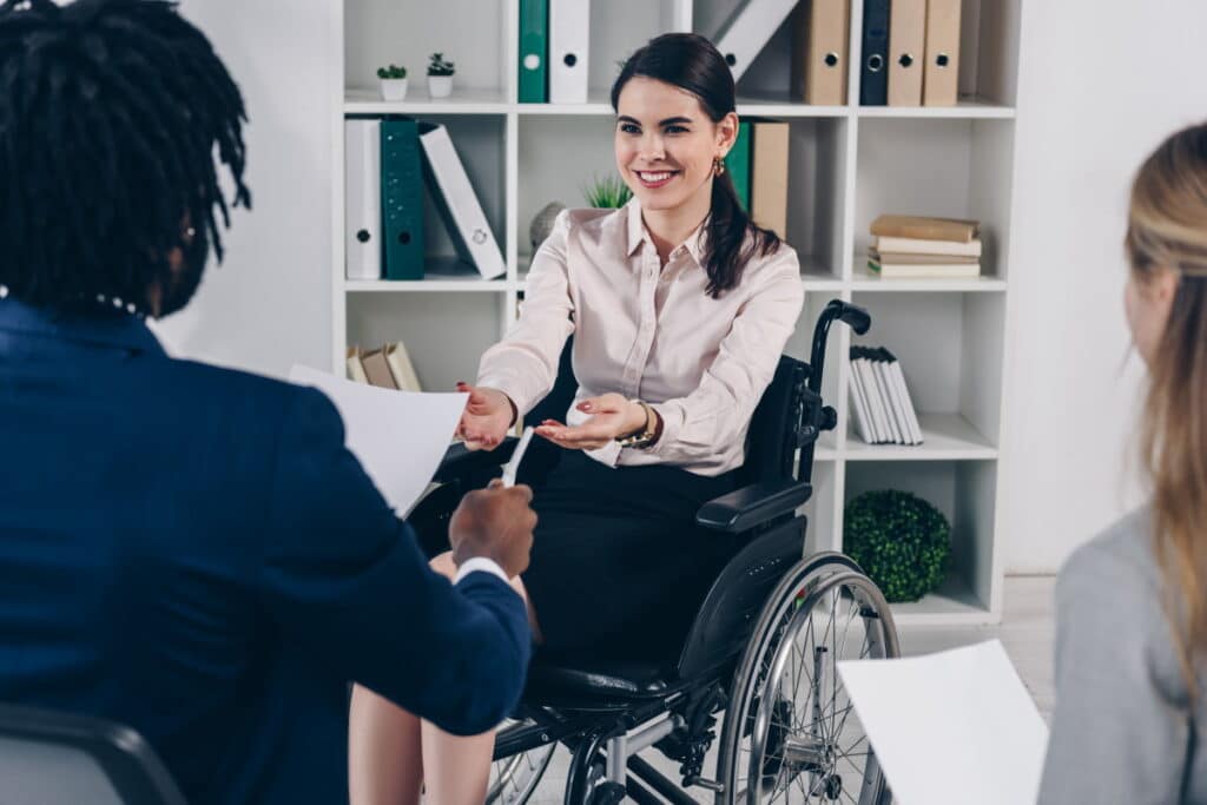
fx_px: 2347
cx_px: 604
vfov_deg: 19.5
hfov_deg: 28.8
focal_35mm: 70
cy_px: 402
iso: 125
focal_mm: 70
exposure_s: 1/160
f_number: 4.5
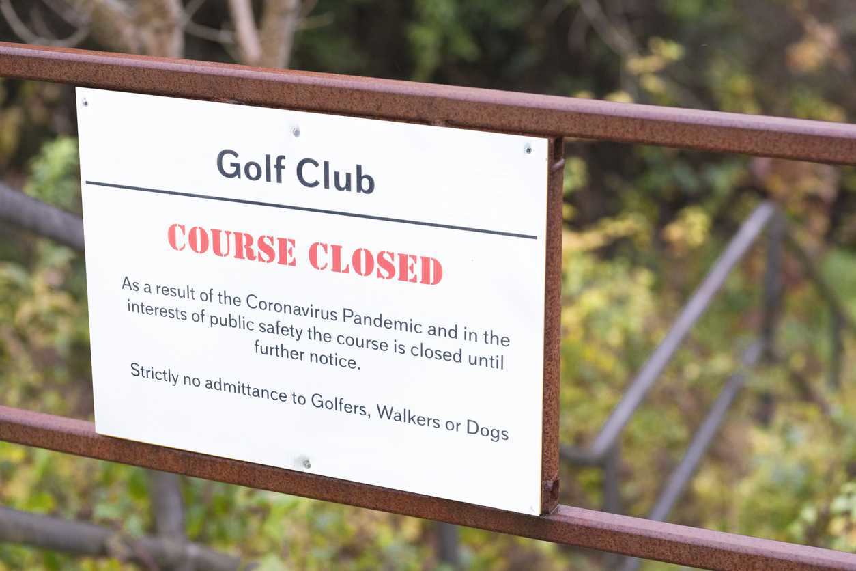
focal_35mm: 75
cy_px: 286
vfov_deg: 18.2
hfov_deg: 27.0
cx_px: 428
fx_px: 1783
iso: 1250
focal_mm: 50
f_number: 2.8
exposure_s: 1/250
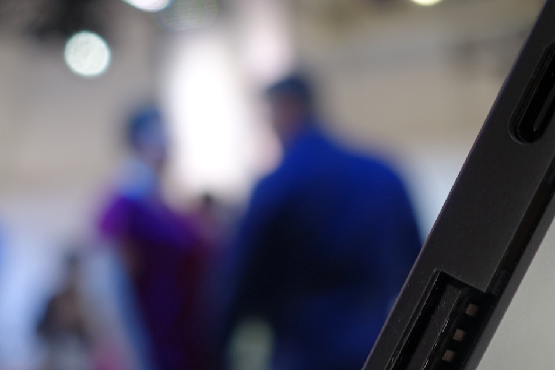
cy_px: 258
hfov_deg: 31.4
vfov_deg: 21.5
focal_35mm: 63
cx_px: 412
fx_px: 971
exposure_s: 1/30
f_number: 2.8
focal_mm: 8.8
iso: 125
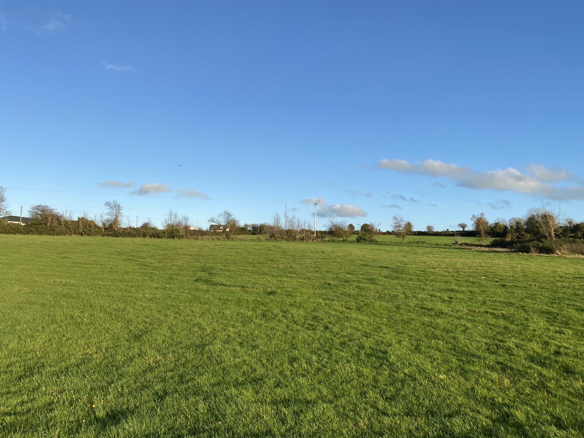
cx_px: 292
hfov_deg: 67.3
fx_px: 439
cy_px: 219
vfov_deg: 53.1
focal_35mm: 26
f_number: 1.8
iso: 32
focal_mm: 4.25
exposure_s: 1/1754
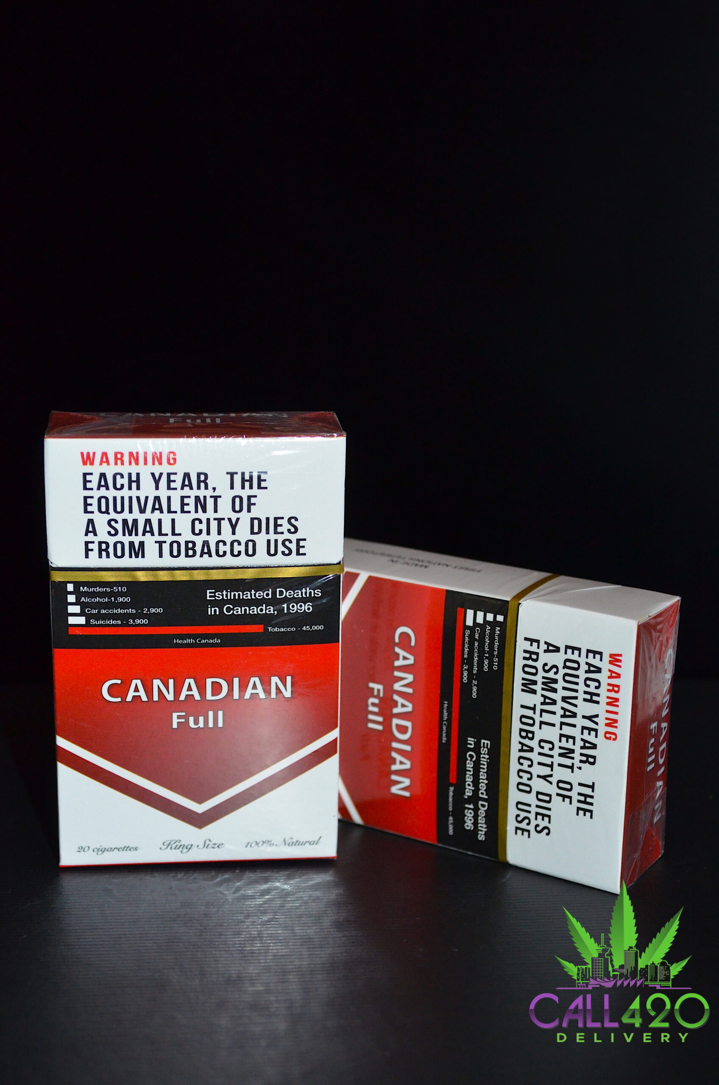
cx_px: 360
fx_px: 1805
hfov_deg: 22.5
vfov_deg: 33.5
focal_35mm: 60
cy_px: 542
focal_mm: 40
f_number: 5.3
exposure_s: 1/60
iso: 1400
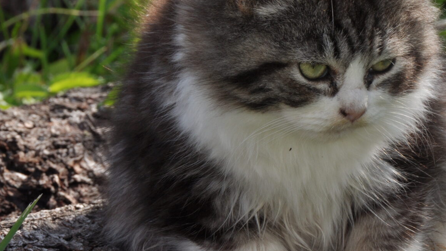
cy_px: 101
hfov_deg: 3.1
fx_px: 8218
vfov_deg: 1.7
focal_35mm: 695
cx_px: 305
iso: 200
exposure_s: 1/200
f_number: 18
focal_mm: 250
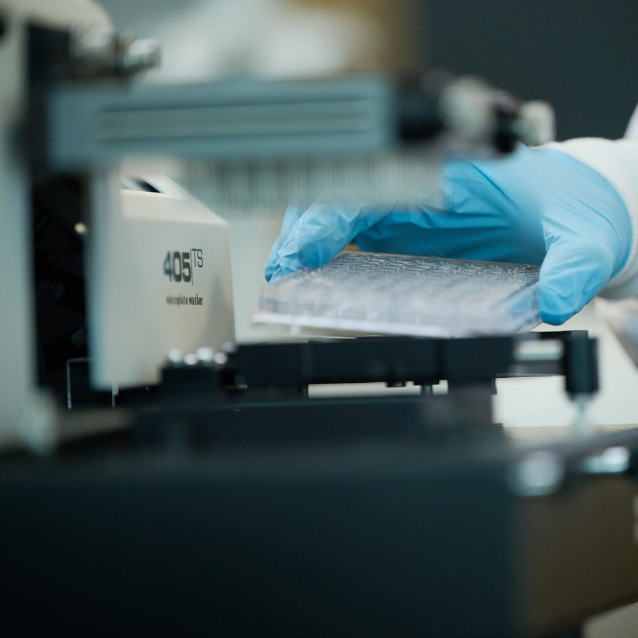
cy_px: 319
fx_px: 4671
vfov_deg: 7.8
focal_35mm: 224
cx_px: 412
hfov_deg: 7.8
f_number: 2.8
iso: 1000
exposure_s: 1/800
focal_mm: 175
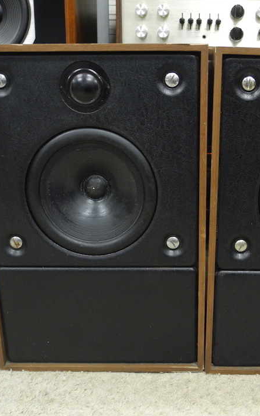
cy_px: 206
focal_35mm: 43
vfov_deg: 46.2
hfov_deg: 29.3
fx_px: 487
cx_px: 200
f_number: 2.8
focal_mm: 6.4
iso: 400
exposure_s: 1/17.5
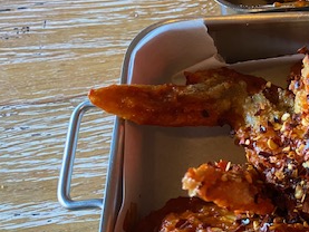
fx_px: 536
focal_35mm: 60
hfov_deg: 29.1
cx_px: 338
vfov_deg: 24.2
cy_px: 56
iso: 320
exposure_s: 1/33
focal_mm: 4.25
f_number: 1.8
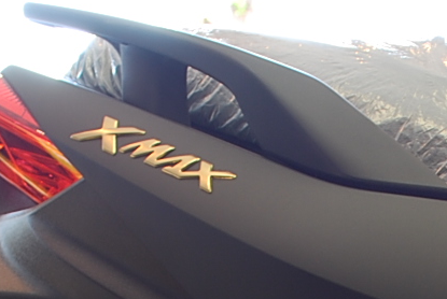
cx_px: 445
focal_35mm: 140
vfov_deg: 9.3
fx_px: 1741
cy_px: 571
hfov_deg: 14.4
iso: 100
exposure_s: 1/6
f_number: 6.3
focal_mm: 20
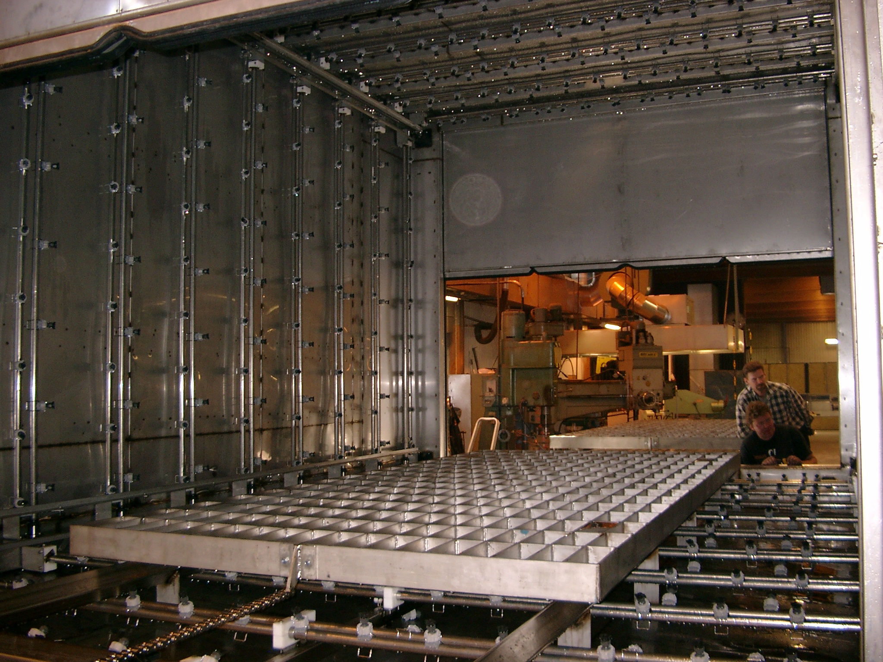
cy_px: 331
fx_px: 944
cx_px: 442
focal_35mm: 37
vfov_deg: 38.7
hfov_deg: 50.1
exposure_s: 1/60
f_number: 2.6
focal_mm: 7.6
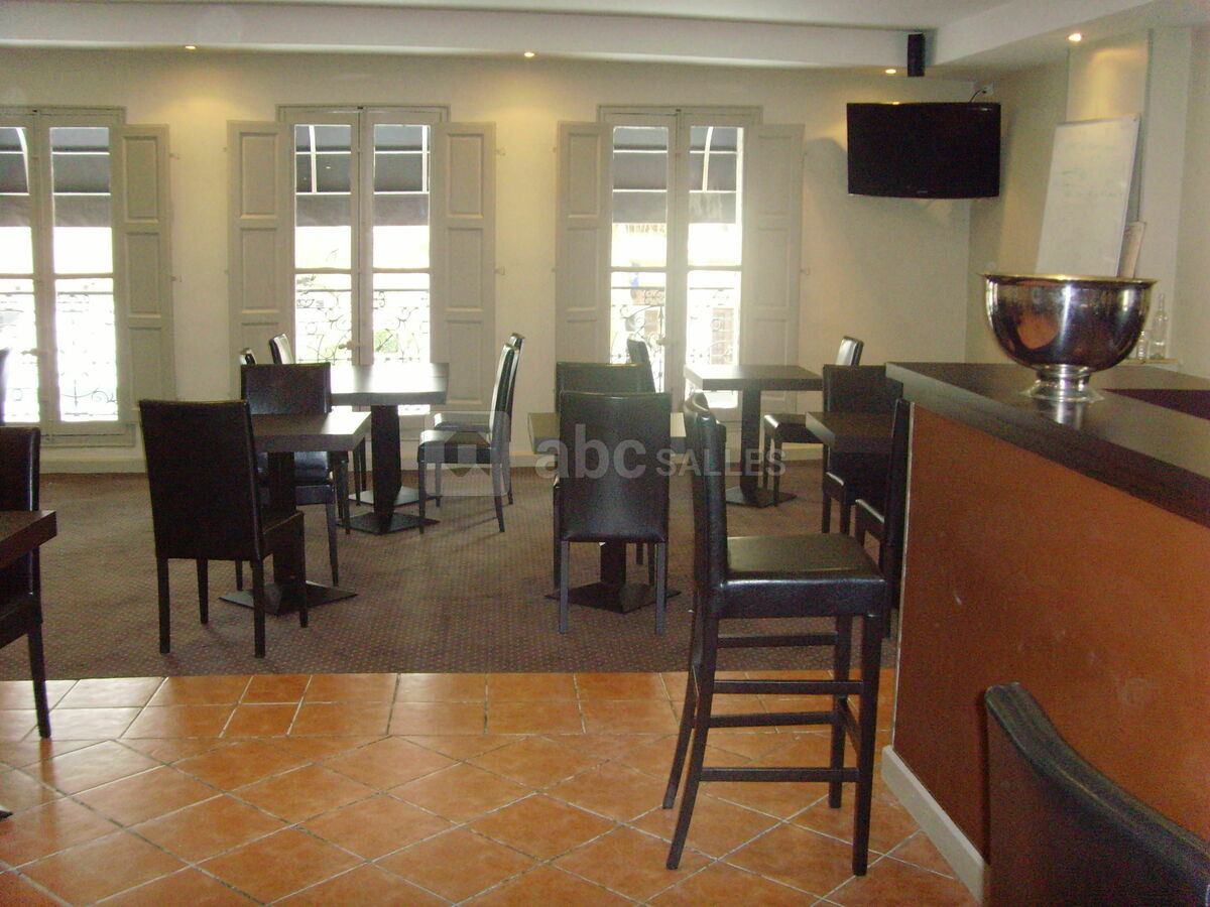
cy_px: 454
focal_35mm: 39
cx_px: 605
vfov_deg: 36.8
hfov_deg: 47.9
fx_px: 1363
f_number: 3.5
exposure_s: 1/45
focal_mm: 6.6
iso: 400
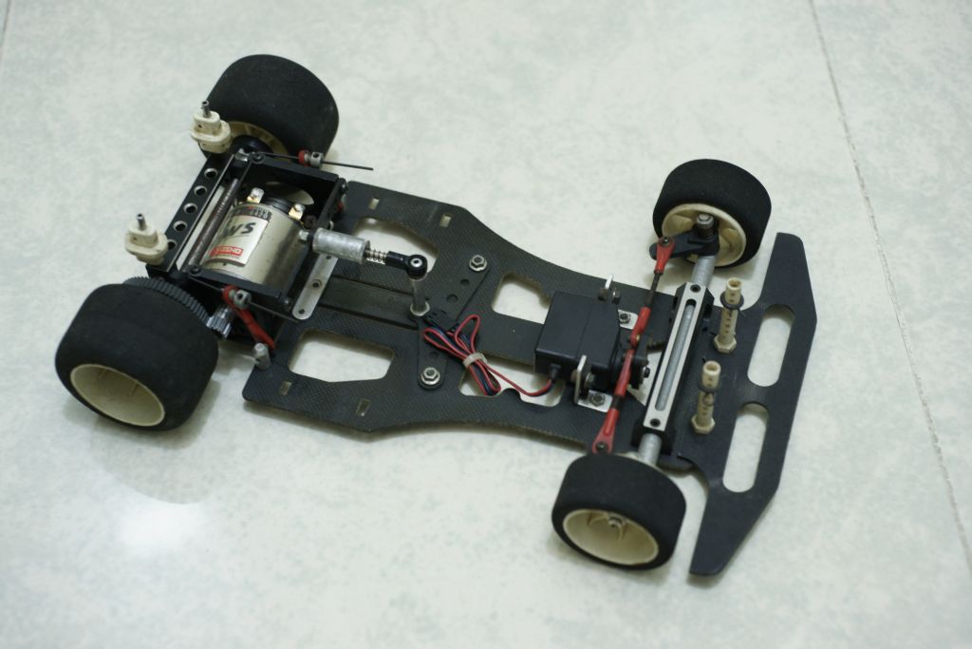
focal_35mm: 50
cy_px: 324
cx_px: 486
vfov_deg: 27.0
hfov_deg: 39.6
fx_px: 1350
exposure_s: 1/4
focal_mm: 50
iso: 400
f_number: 4.5
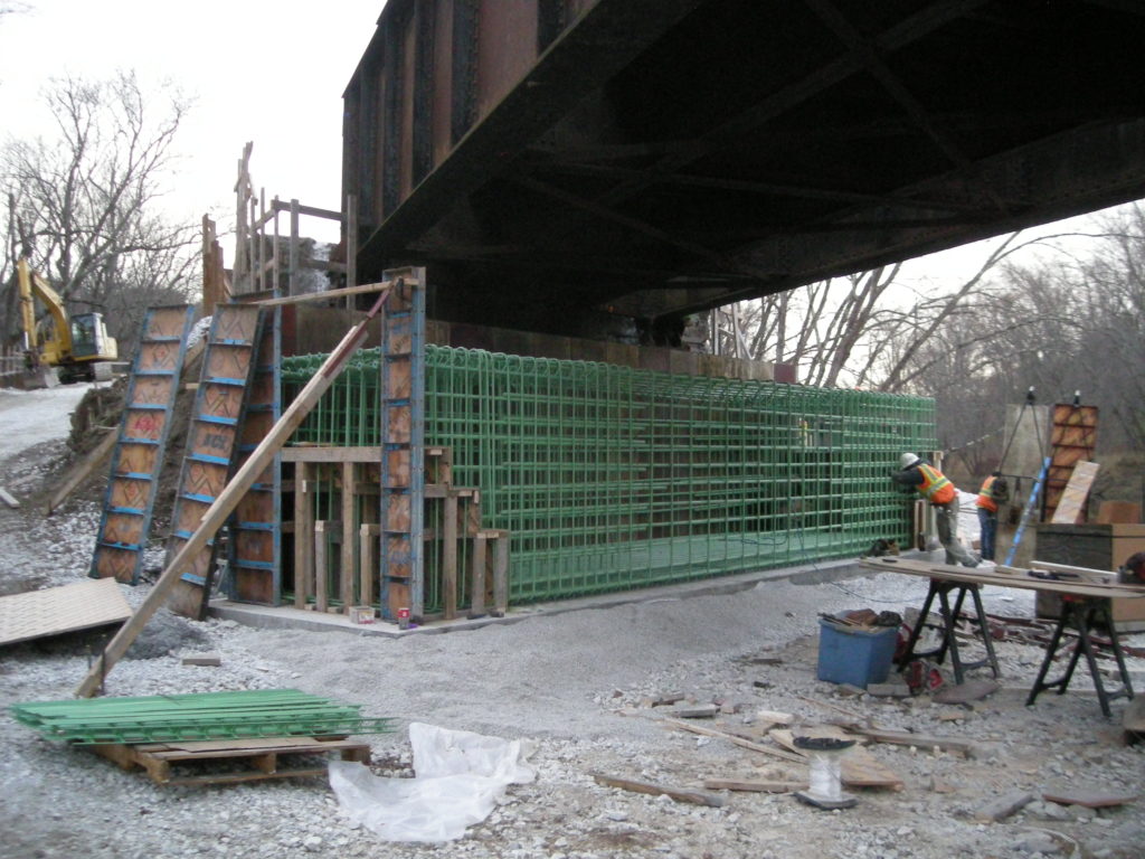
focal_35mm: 35
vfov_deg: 40.7
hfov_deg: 52.6
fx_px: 1158
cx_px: 572
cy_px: 430
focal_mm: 5.7
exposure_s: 1/51.5
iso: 400
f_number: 2.8
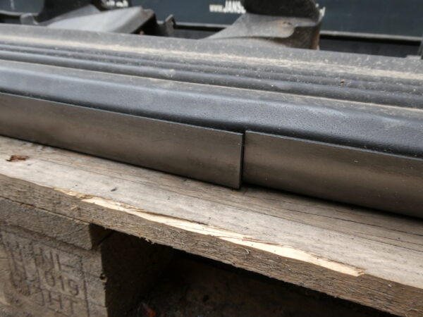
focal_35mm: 24
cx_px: 212
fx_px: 293
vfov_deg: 56.8
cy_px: 158
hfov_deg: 71.6
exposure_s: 1/80
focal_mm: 4.3
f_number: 3.3
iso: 80
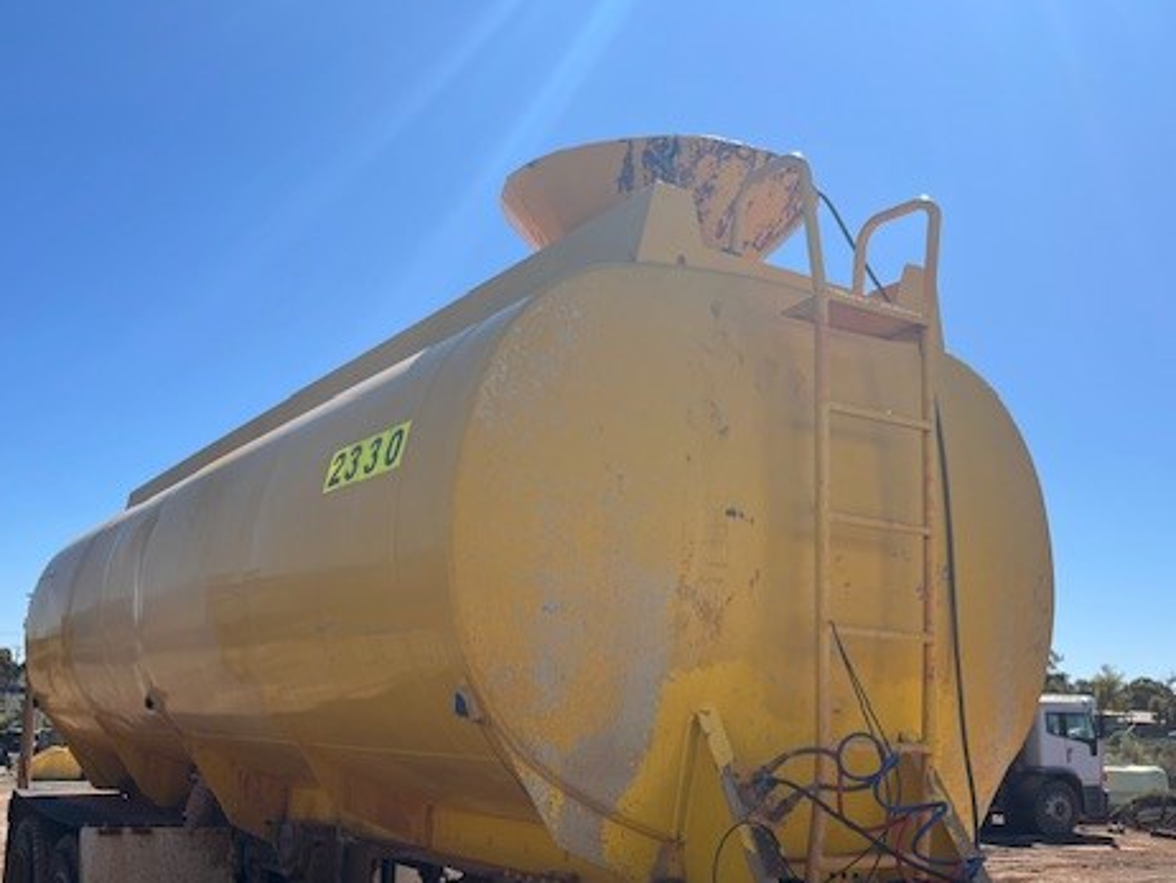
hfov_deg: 51.2
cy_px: 603
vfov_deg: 39.1
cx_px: 504
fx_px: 1224
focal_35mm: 36
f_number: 1.6
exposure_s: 1/3745
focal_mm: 5.1
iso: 50
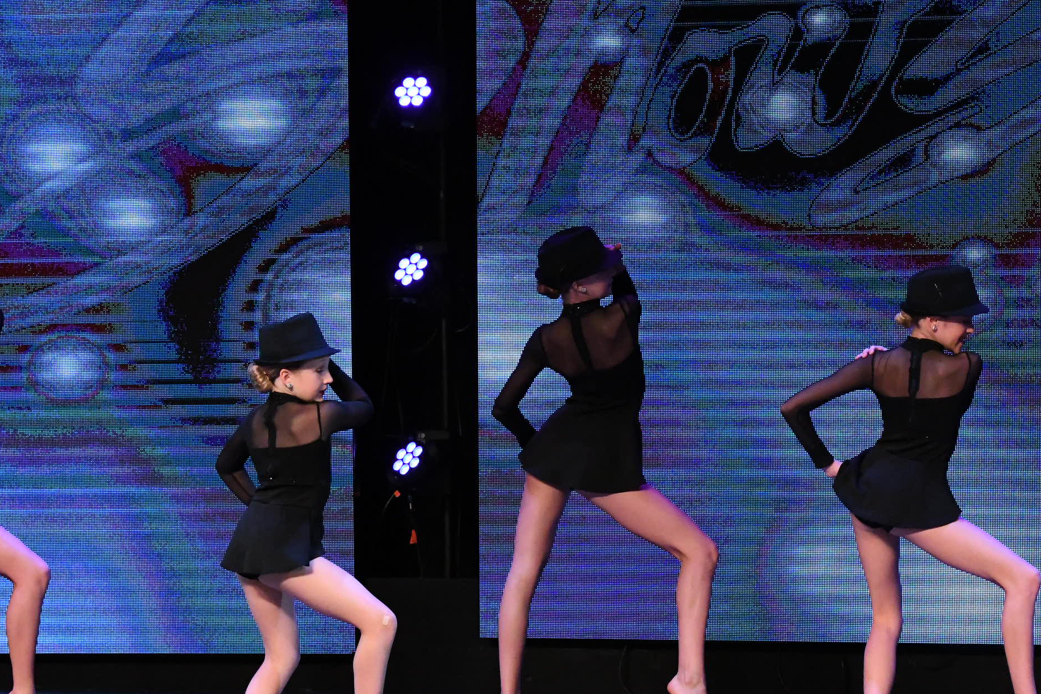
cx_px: 399
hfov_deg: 8.4
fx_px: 7114
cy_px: 394
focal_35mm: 246
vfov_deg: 5.6
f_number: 7.1
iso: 8000
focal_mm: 110
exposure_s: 1/800
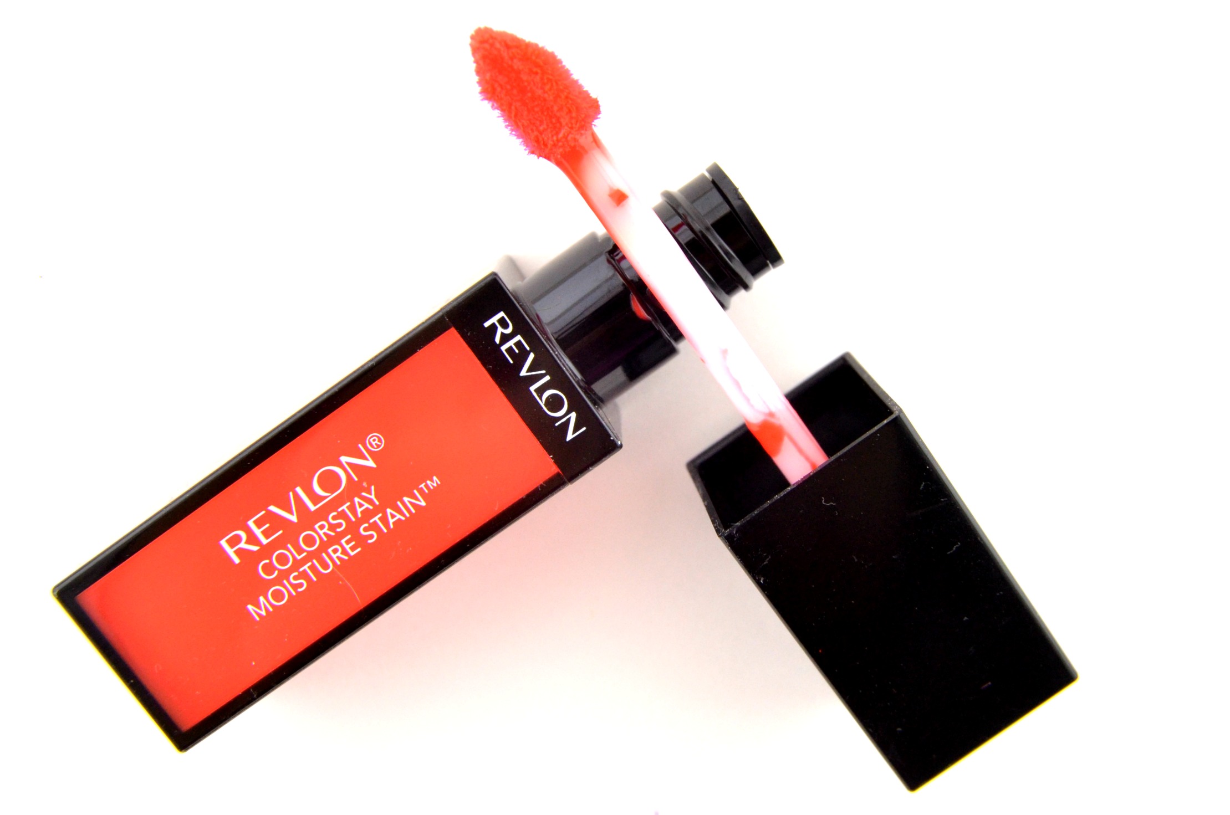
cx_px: 615
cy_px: 408
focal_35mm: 33
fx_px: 1125
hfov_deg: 57.3
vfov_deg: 39.8
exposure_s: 1/320
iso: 800
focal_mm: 22
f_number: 5.6
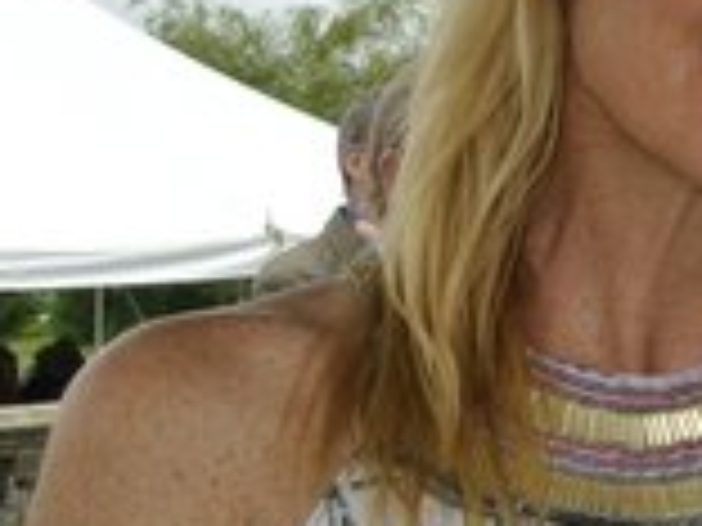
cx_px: 1080
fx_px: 2393
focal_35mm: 118
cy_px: 189
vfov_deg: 12.5
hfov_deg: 15.3
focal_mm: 12.2
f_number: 9
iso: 100
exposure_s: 1/60
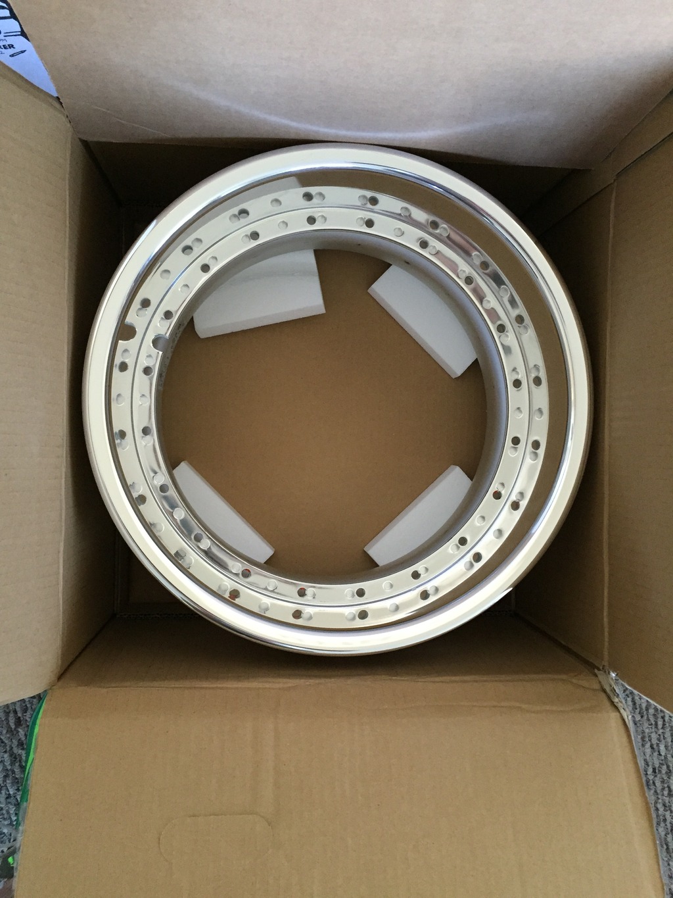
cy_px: 449
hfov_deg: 48.2
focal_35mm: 29
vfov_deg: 61.7
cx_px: 336
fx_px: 752
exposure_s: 1/24
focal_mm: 4.15
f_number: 2.2
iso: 250
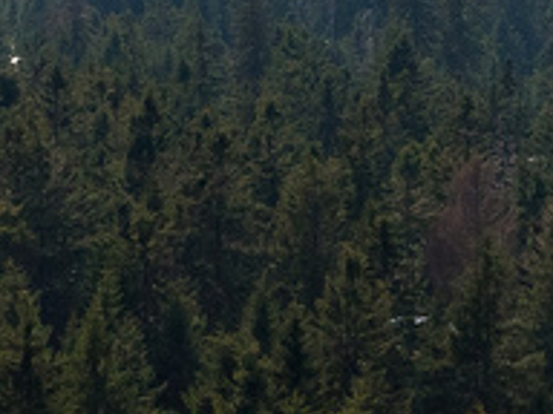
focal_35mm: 240
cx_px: 565
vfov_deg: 6.1
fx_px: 3834
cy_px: -239
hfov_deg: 8.2
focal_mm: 16
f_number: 8
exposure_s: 1/1000
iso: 200
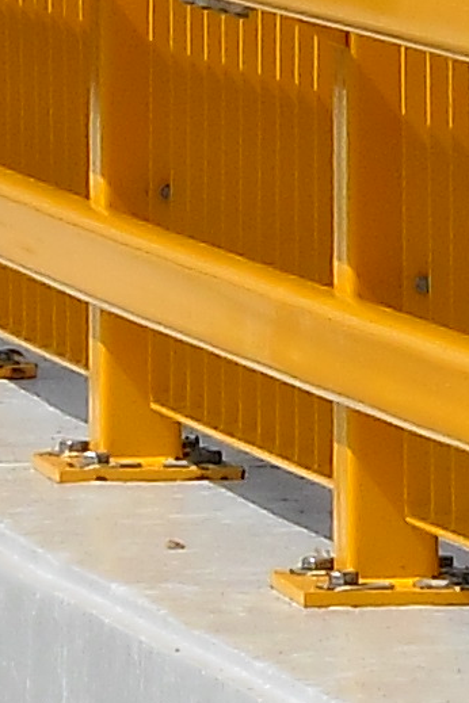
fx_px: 18329
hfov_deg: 1.5
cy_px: 531
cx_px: 929
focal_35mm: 938
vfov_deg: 2.2
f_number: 5.4
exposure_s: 1/824
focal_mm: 21
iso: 80
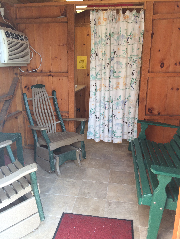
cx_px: 90
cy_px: 120
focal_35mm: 29
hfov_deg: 48.2
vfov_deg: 61.7
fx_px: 201
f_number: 2.2
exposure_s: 1/60
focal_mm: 4.15
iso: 32
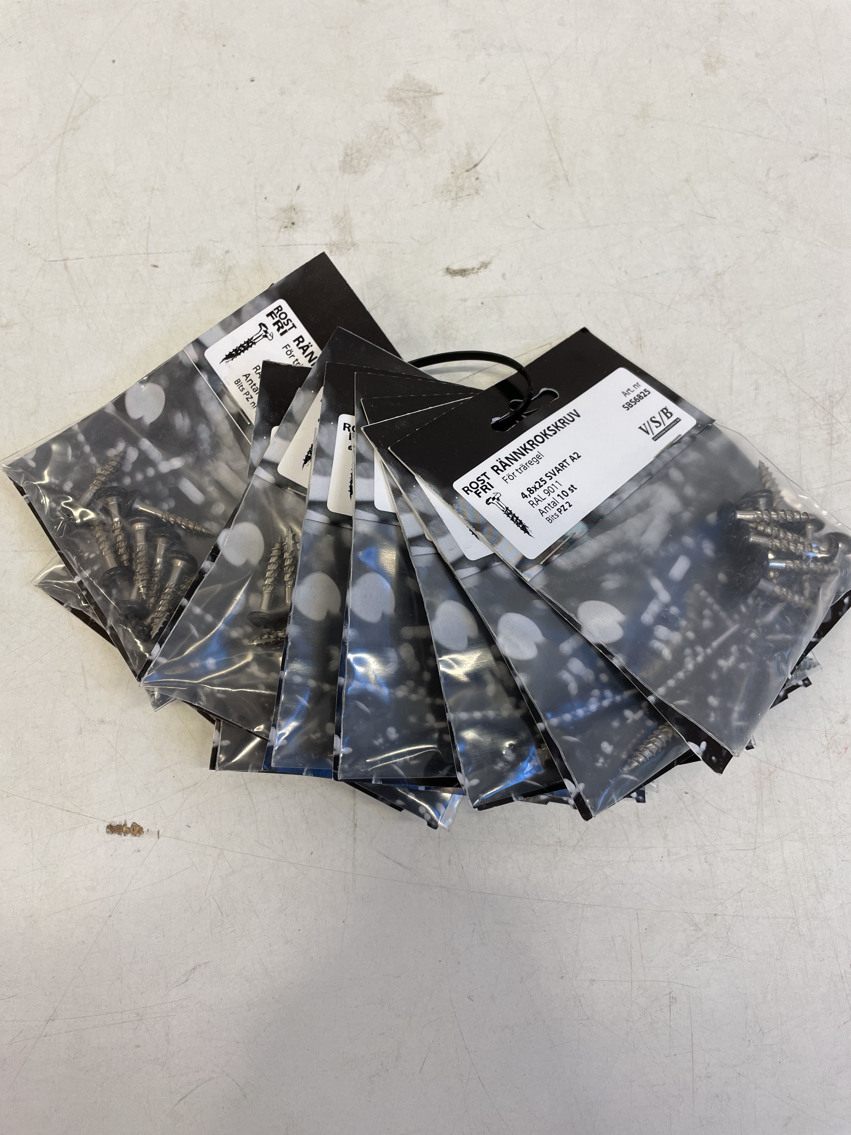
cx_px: 426
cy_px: 568
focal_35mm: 26
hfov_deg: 53.1
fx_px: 852
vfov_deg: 67.3
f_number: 1.6
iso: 64
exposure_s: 1/100
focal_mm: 4.2
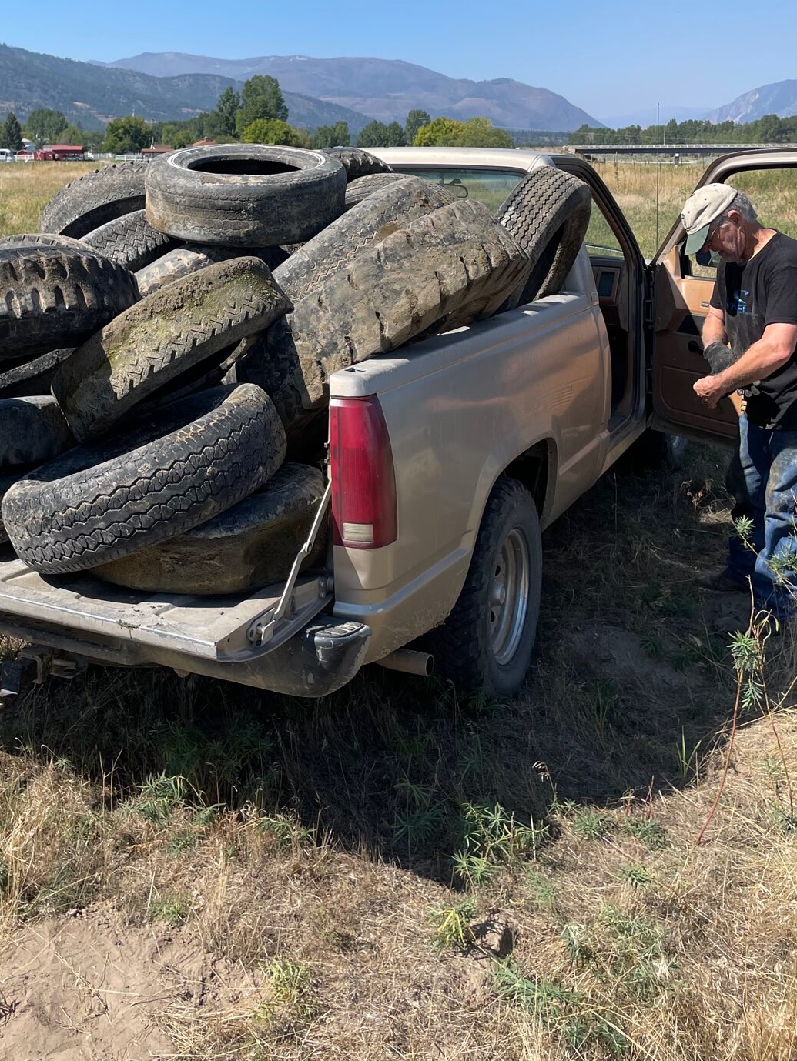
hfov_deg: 37.1
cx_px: 236
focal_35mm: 38
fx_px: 1166
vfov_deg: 47.6
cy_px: 304
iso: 32
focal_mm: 4.2
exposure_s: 1/2681
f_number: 1.6
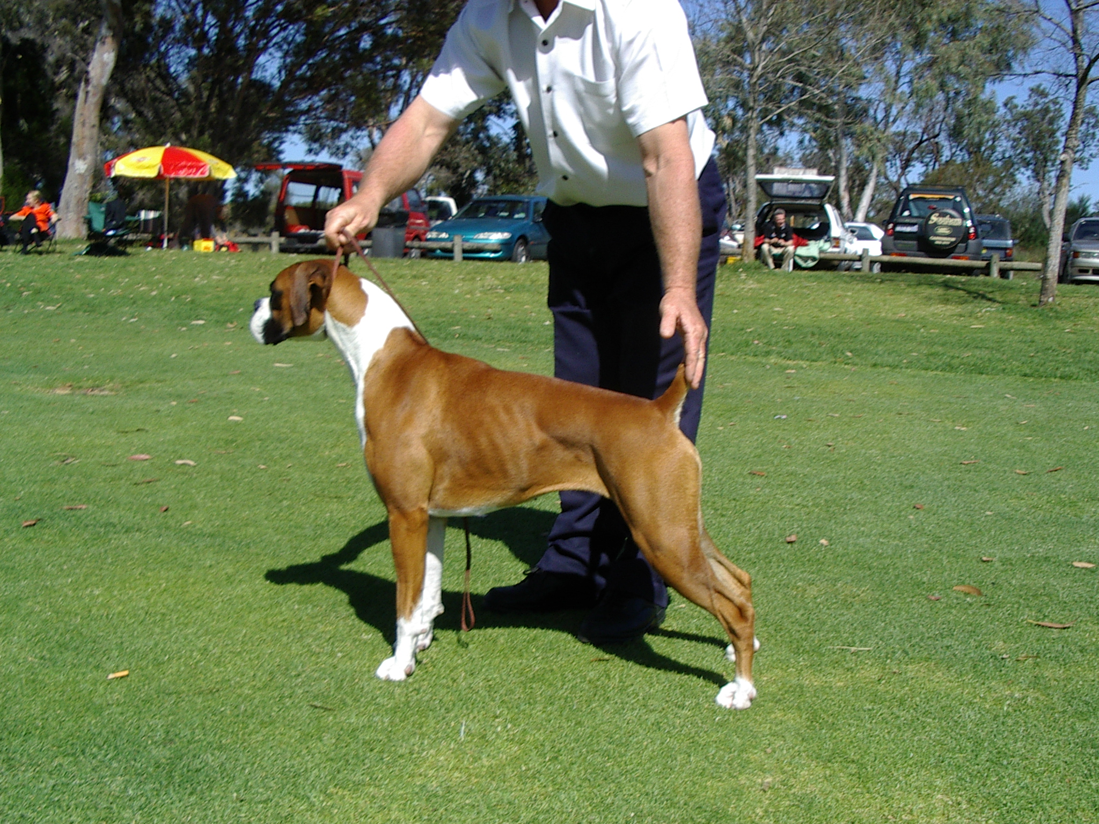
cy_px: 412
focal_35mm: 38
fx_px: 1206
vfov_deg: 37.7
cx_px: 550
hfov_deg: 49.0
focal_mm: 5.8
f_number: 4.8
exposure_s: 1/400
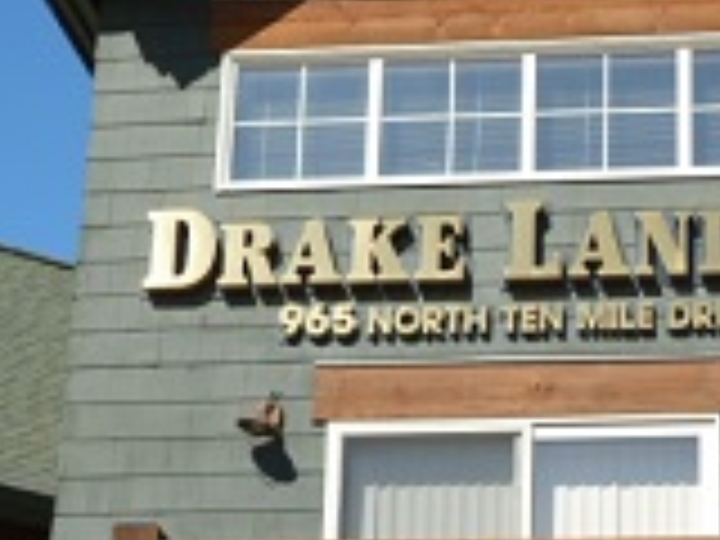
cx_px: 531
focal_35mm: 138
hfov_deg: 14.2
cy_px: 81
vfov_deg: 10.7
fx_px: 2870
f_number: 4
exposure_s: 1/500
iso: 80
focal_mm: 10.3
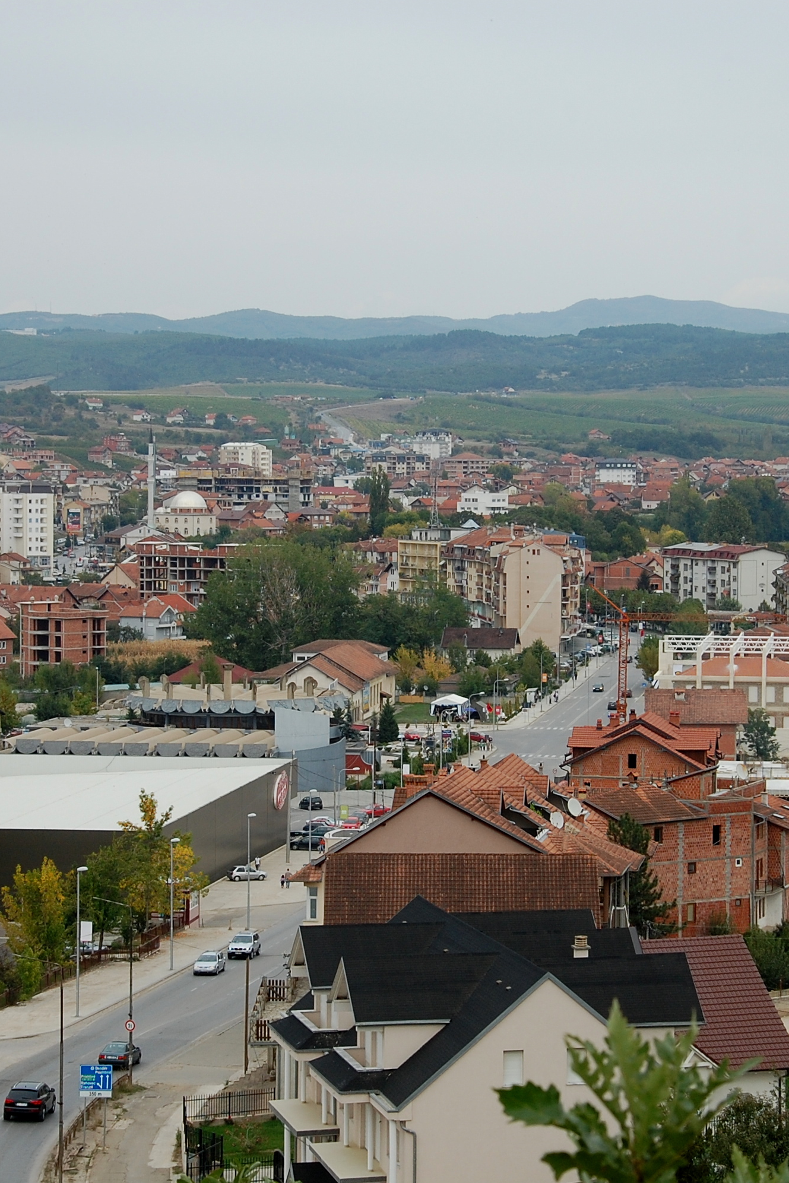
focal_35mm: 95
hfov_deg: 14.4
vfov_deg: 21.5
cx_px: 455
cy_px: 592
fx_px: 3122
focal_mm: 42
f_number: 10
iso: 250
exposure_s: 1/250
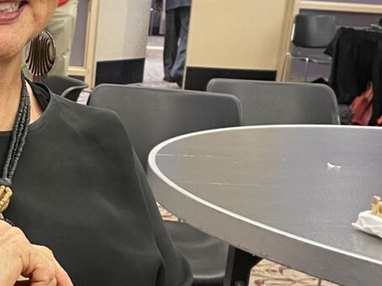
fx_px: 971
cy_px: 199
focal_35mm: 88
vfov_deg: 16.7
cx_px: -7
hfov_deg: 21.4
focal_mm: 4.2
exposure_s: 1/40
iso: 400
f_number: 1.6
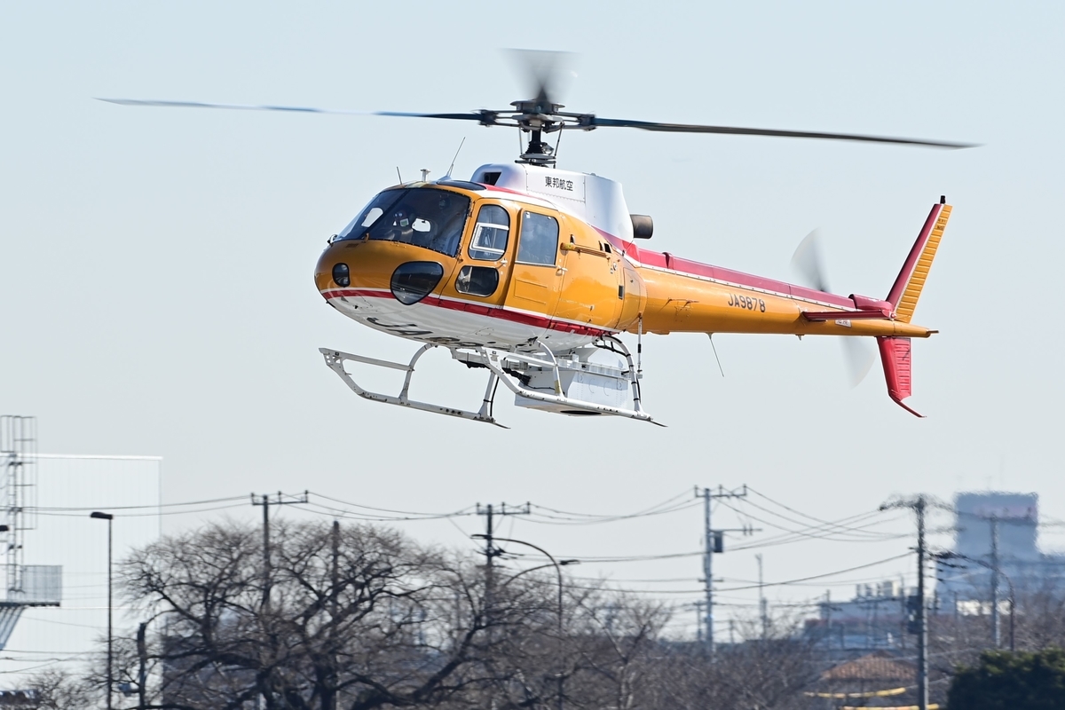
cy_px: 355
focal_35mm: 300
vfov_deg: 4.6
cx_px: 532
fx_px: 8874
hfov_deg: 6.9
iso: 100
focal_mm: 300
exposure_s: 1/320
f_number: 7.1
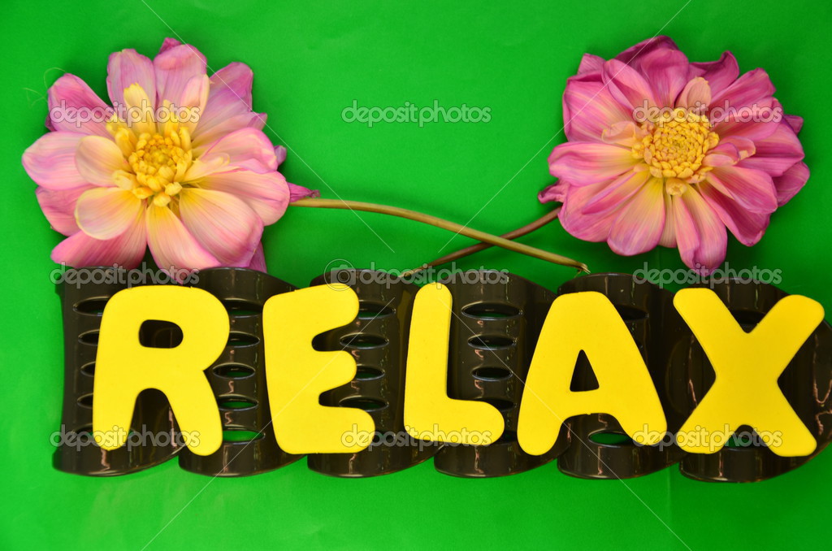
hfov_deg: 27.0
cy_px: 276
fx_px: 1730
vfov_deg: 18.1
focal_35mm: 75
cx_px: 416
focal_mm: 50
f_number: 5
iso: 100
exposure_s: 1/25
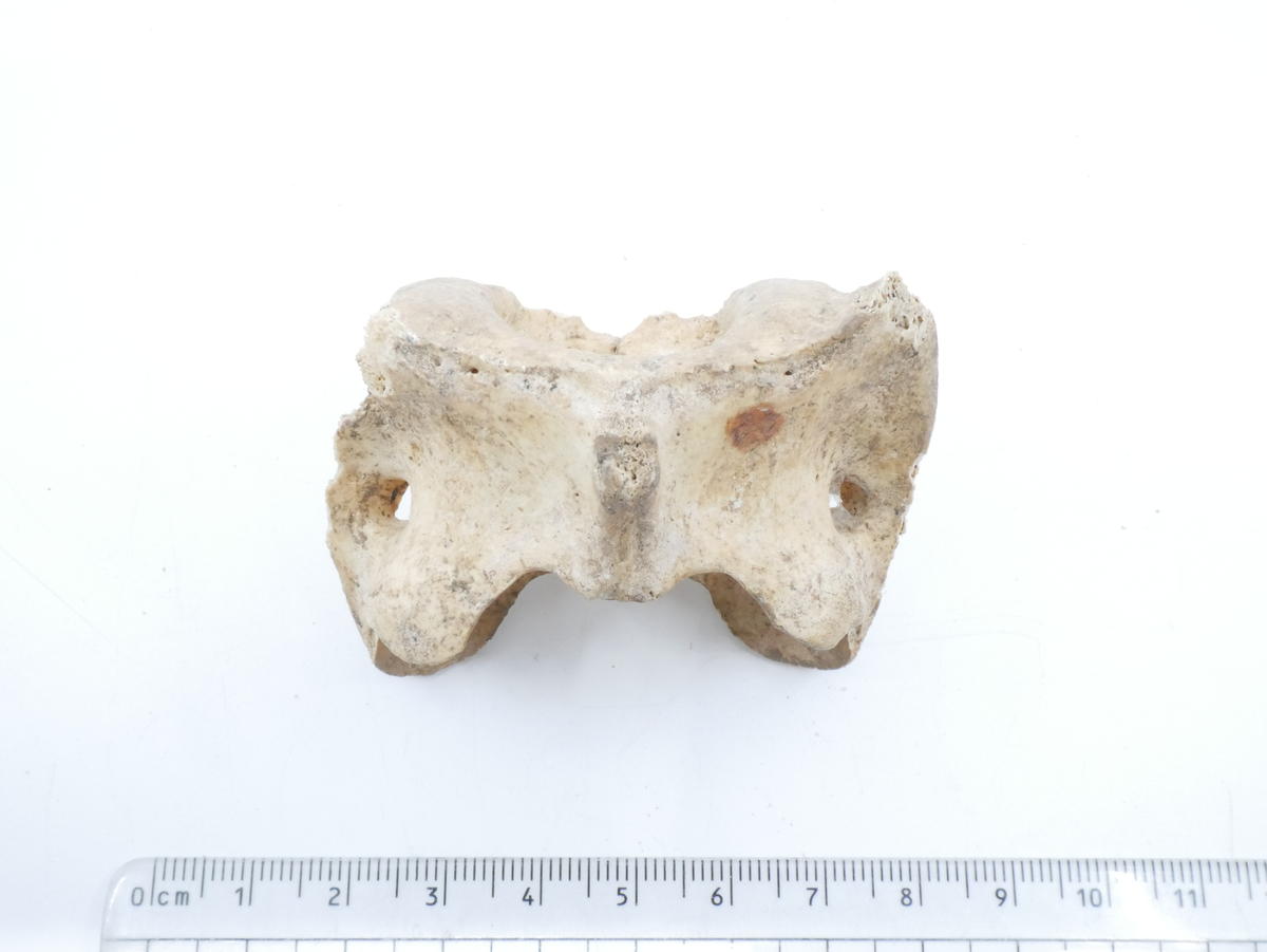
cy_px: 476
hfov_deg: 53.9
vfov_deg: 41.8
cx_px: 634
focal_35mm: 34
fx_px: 1245
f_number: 18
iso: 3200
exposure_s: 1/60
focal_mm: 17
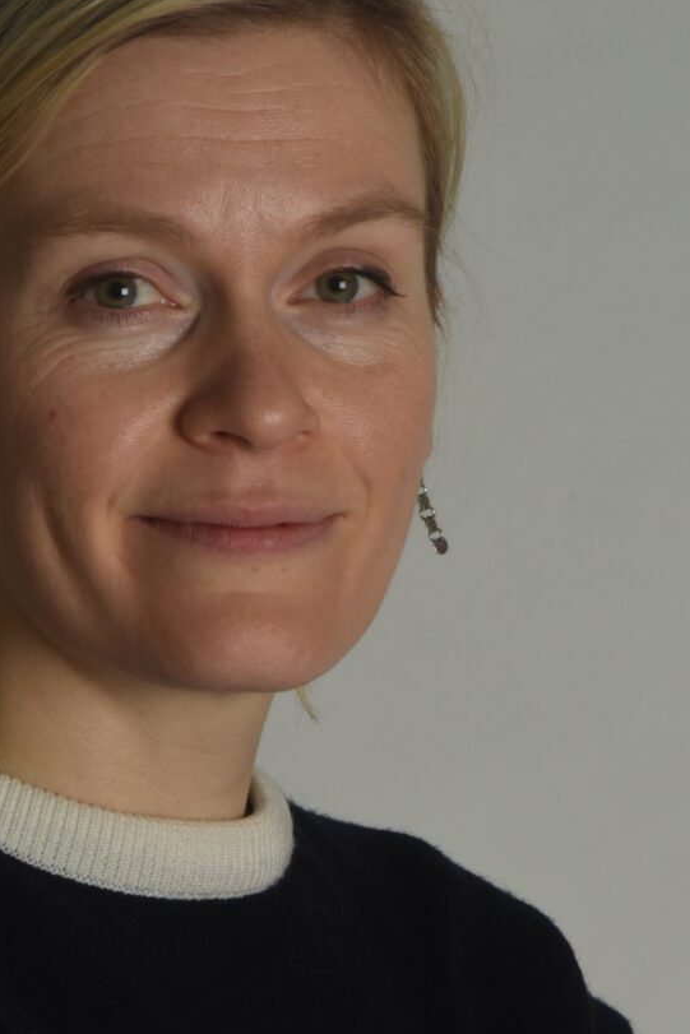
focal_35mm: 303
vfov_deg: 6.8
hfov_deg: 4.5
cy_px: 895
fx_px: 8707
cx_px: 358
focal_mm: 120
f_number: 18
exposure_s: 1/20
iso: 640
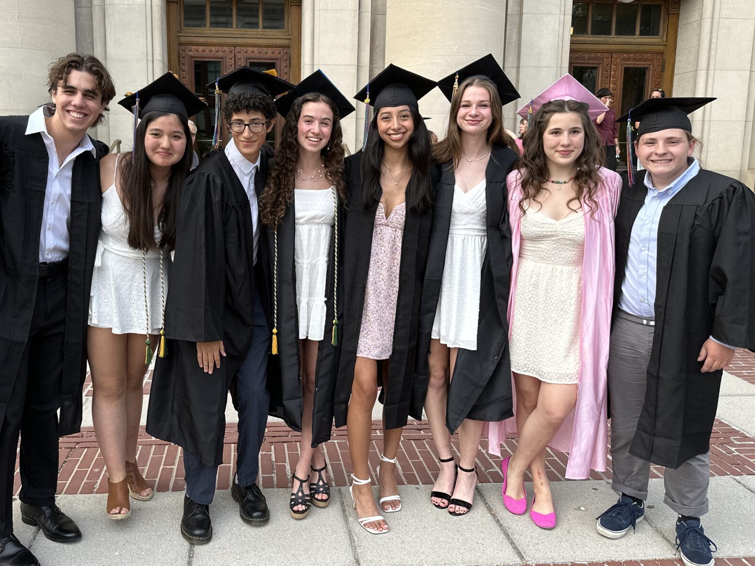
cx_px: 287
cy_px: 256
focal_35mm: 31
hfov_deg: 57.7
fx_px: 676
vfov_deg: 45.4
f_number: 1.78
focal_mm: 6.86
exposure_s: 1/486
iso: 80
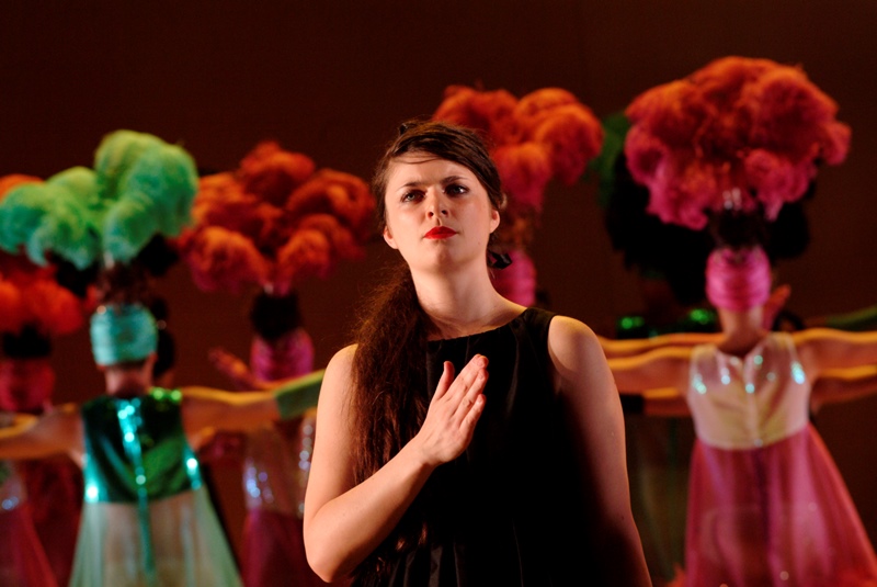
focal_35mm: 150
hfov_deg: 13.7
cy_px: 294
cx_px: 438
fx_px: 3657
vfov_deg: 9.2
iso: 800
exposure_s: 1/350
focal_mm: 100
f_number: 4.8
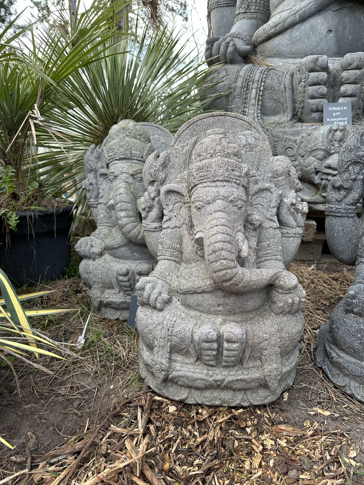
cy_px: 242
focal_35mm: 24
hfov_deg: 56.8
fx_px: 336
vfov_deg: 71.6
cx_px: 182
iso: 80
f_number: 1.78
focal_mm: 6.86
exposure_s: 1/208
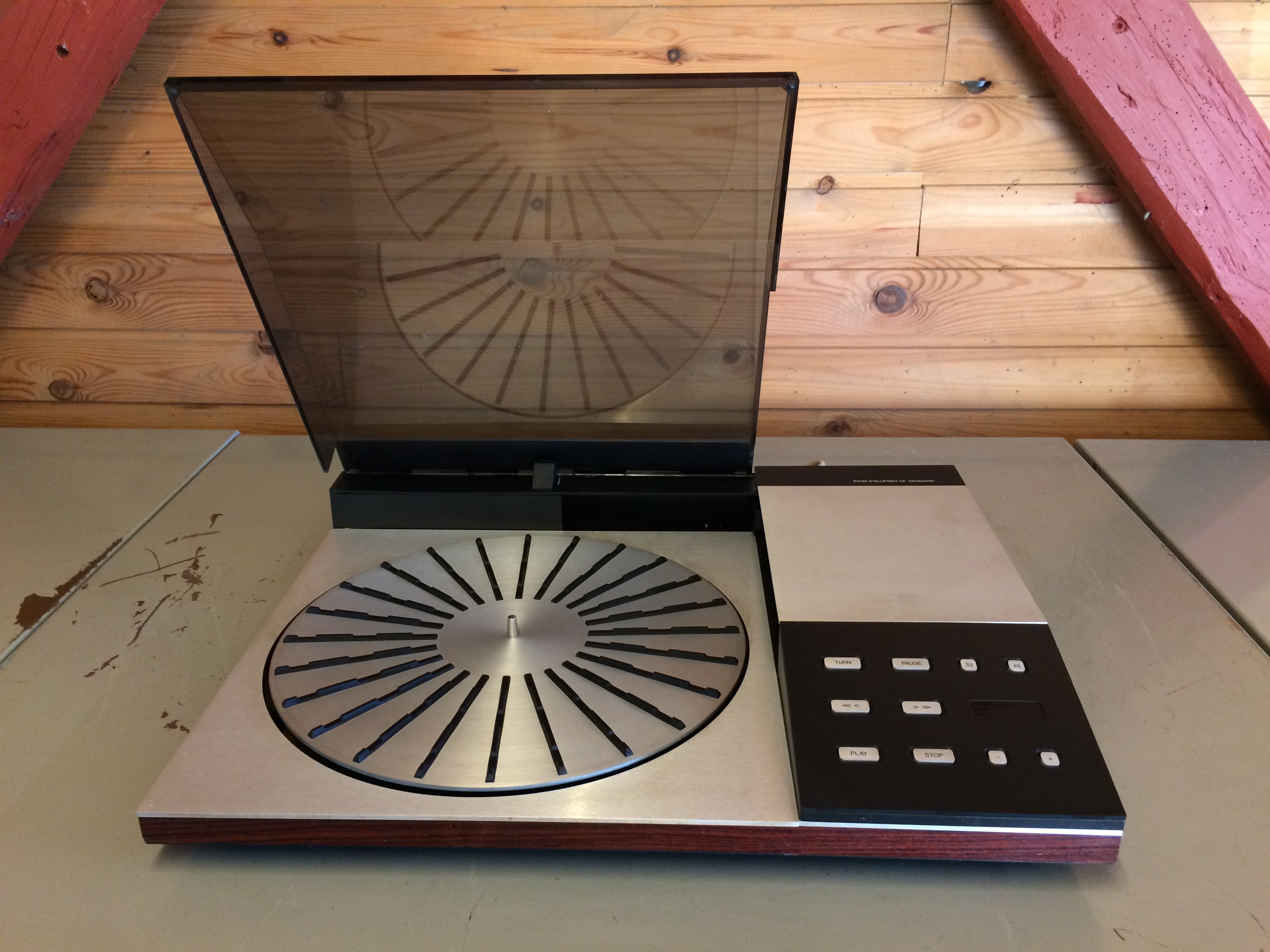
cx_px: 635
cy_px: 476
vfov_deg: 48.2
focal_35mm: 29
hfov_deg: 61.7
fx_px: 1064
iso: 200
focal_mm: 4.15
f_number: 2.2
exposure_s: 1/33
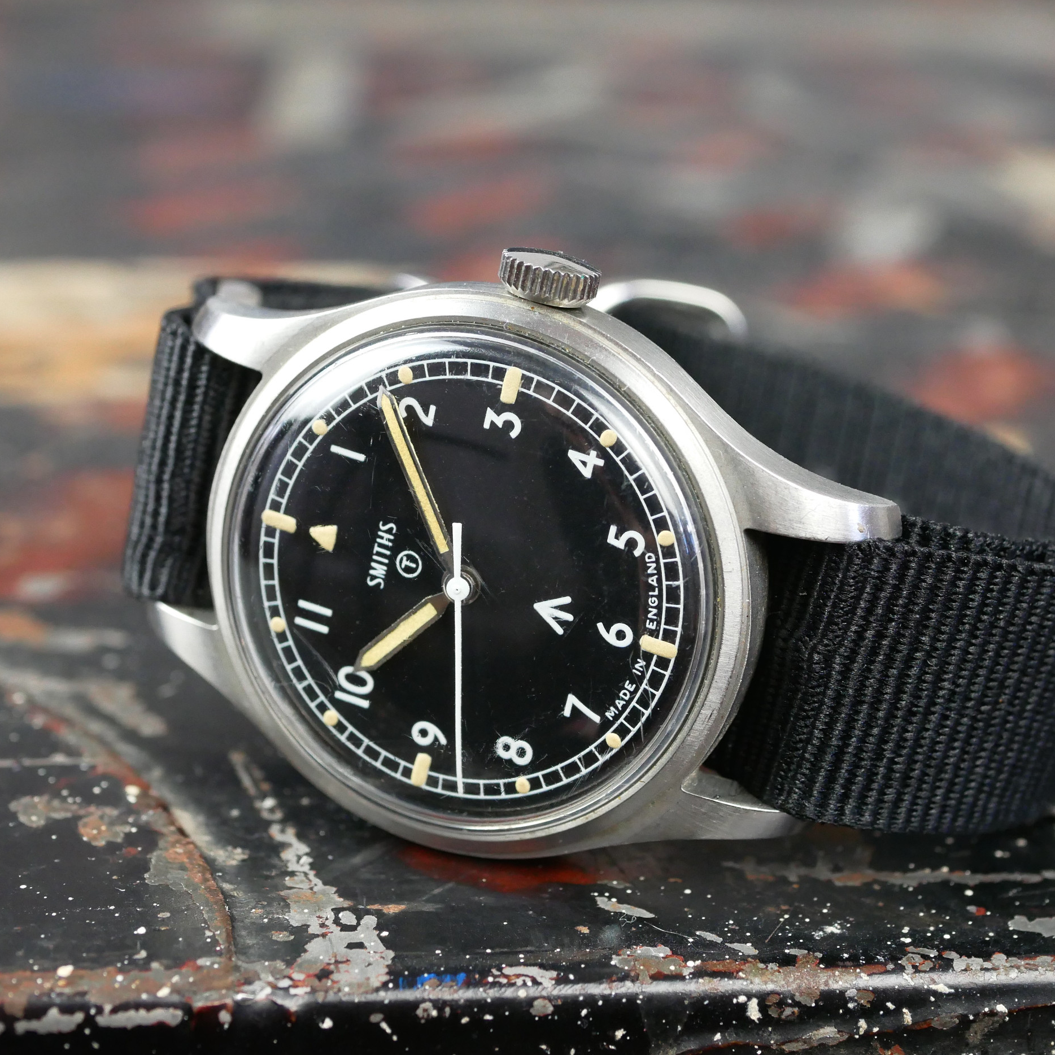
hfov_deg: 24.3
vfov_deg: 24.3
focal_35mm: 71
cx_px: 644
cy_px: 529
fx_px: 2448
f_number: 5
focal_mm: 30
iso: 1600
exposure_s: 1/80
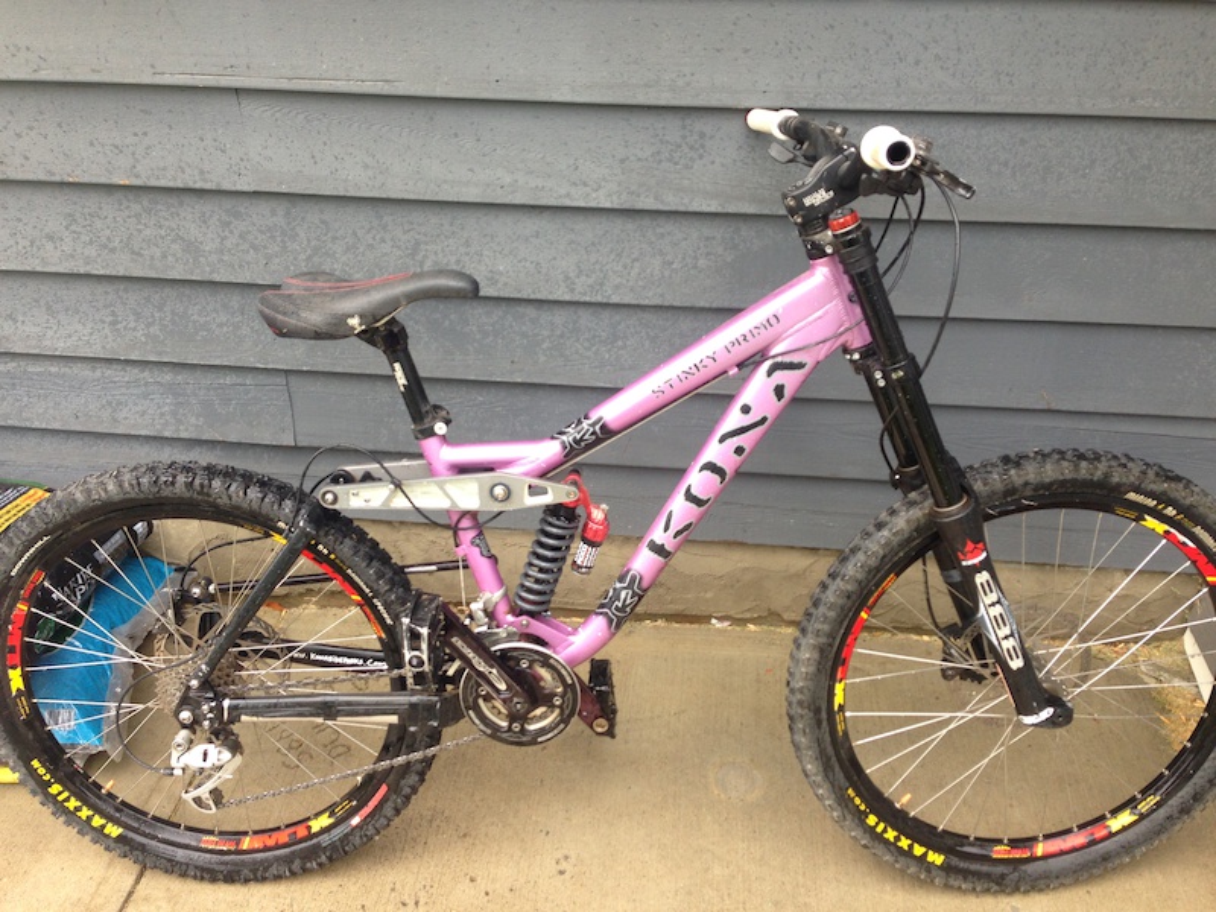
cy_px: 456
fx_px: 1159
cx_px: 608
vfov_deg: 42.9
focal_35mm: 33
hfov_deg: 55.4
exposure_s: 1/60
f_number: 2.4
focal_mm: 4.12
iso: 64
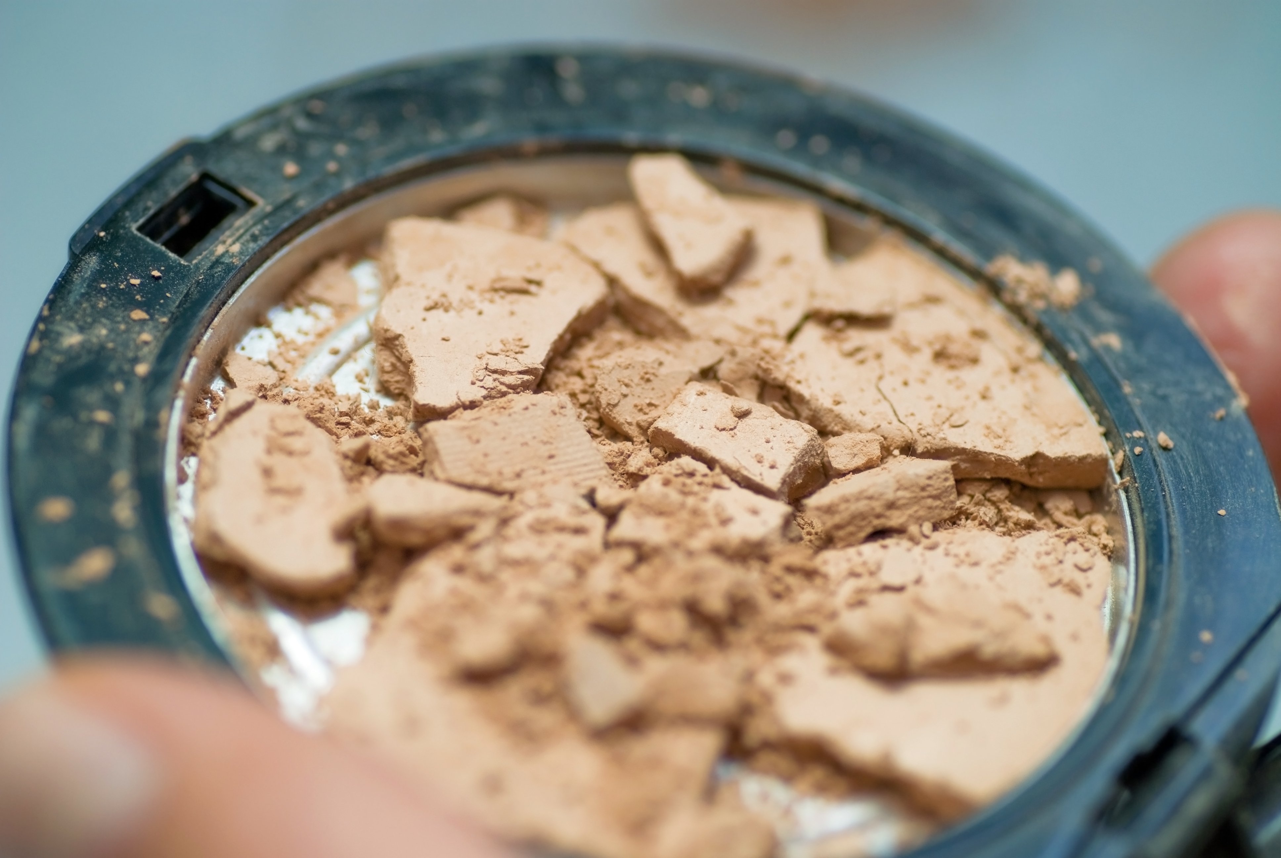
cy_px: 429
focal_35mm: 135
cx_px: 640
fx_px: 4809
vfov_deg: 10.2
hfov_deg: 15.2
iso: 100
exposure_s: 1/60
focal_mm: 90
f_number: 4
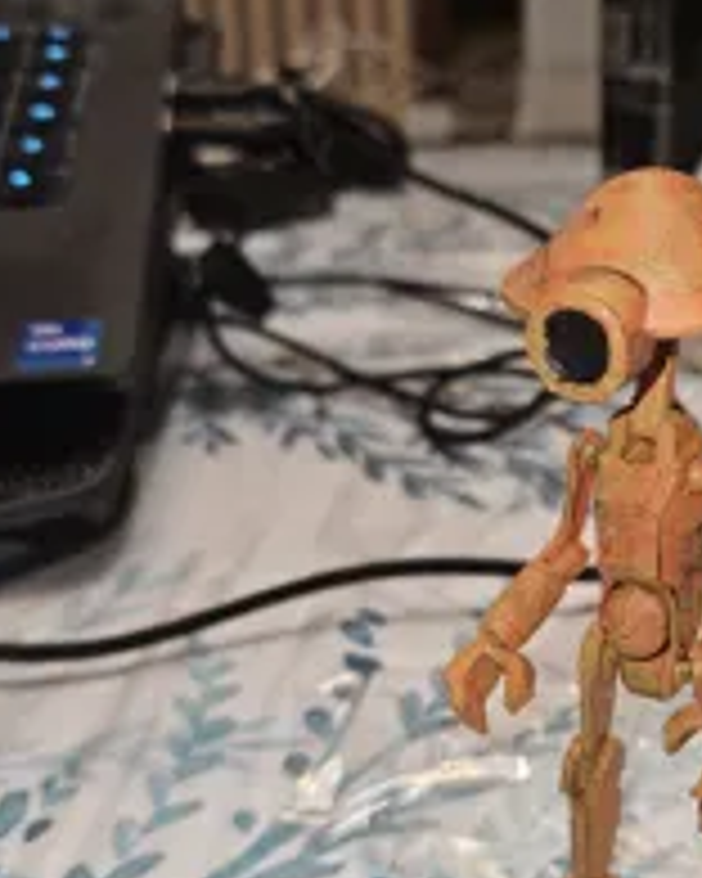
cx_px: 612
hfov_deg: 31.4
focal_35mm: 46
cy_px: 536
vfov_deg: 40.1
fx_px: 1195
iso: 80
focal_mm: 5.4
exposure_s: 1/60
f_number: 1.8
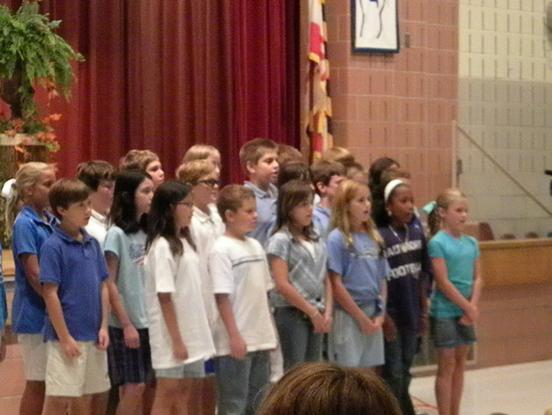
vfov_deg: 12.1
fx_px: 1962
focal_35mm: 123
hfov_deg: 16.0
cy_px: 216
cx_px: 258
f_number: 4.7
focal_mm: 19
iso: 3200
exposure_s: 1/31.5
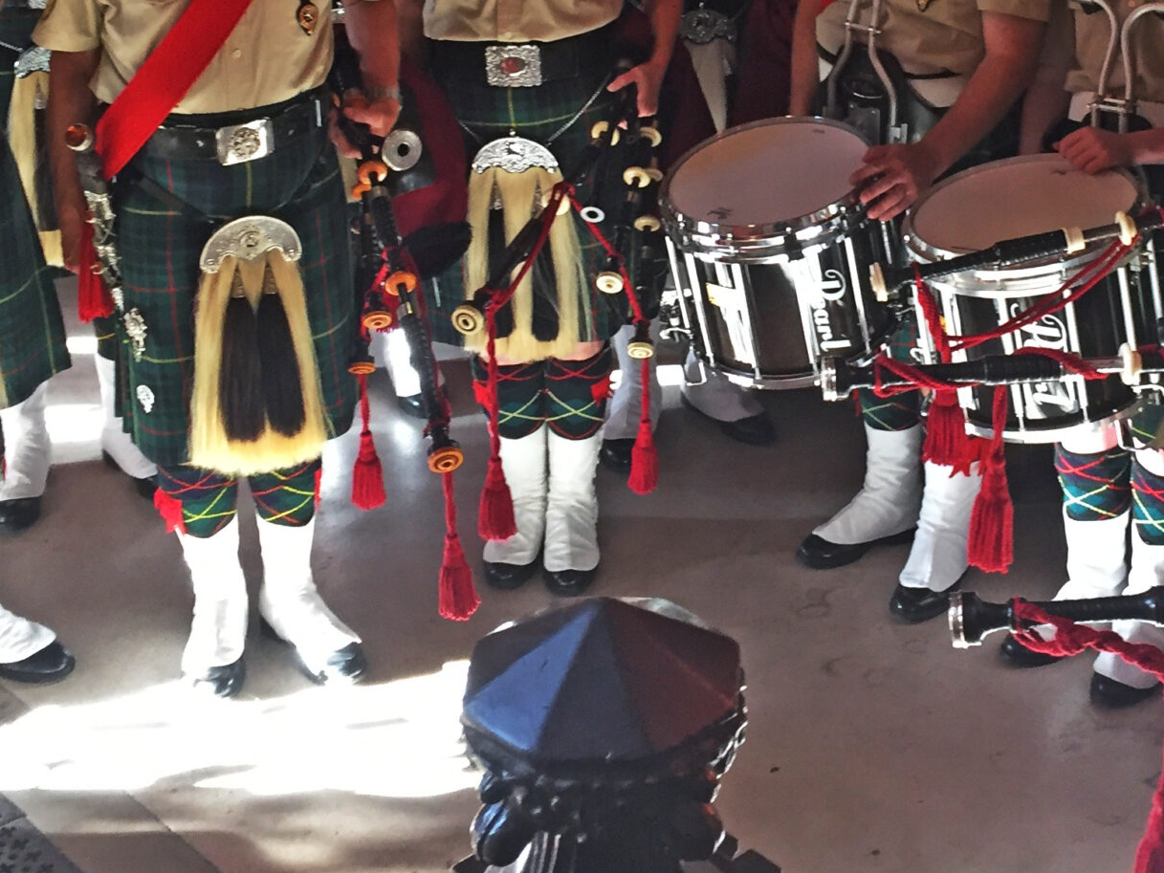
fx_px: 2051
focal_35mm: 61
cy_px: 65
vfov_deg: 23.3
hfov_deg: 31.5
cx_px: 766
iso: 160
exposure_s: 1/33
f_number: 2.2
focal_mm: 4.15
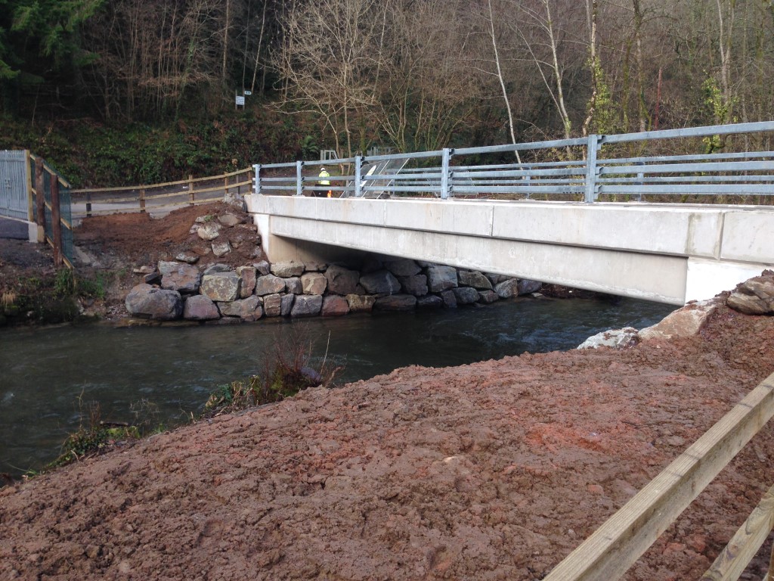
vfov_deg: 42.9
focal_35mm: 33
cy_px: 290
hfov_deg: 55.4
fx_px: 738
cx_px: 387
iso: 50
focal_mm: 4.12
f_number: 2.4
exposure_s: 1/229
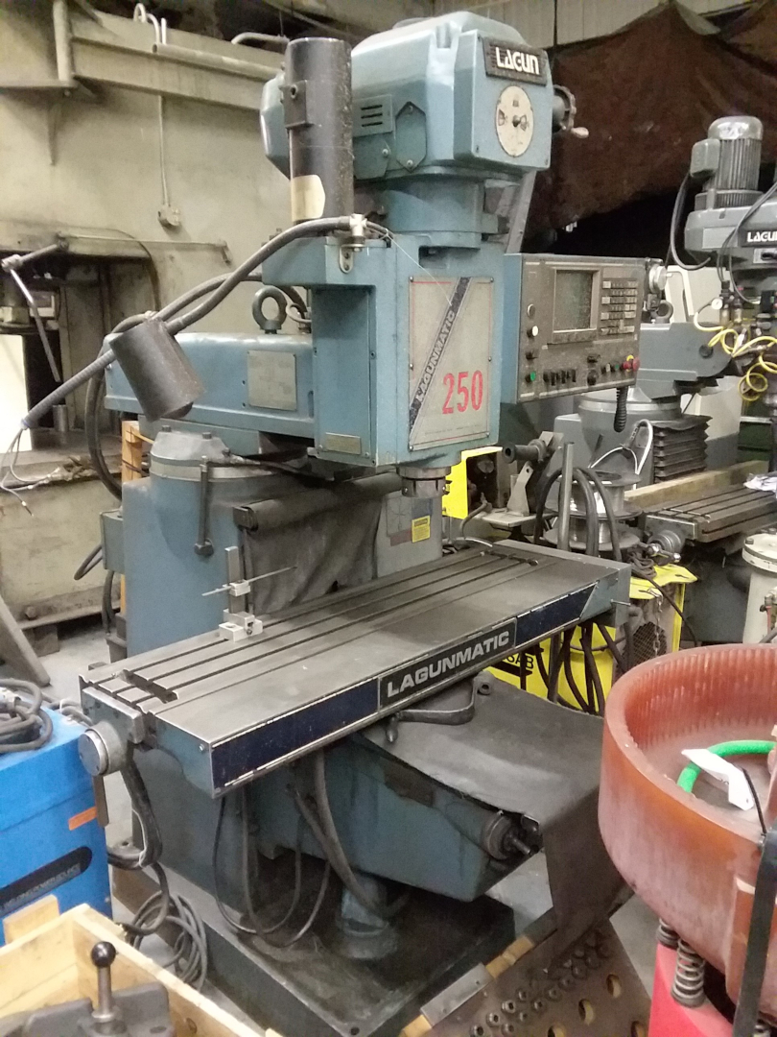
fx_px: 868
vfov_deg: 61.7
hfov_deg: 48.2
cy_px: 518
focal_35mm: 29
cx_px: 388
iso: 500
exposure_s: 1/17
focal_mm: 2.47
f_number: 1.9
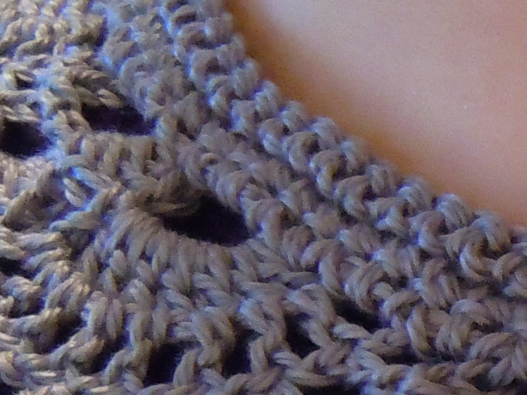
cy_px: 498
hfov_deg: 13.7
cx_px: 880
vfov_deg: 11.0
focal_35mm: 132
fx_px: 2009
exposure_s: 1/15
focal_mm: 5.4
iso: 800
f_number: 3.5
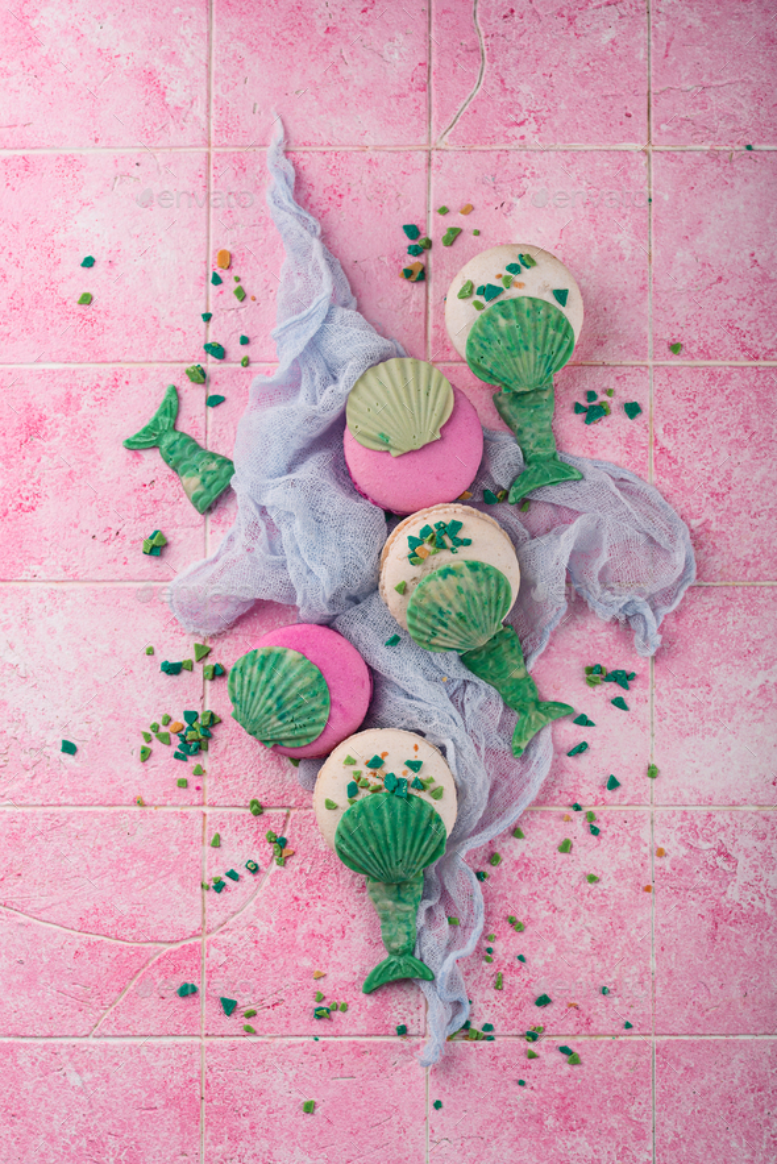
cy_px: 582
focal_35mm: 105
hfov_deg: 13.1
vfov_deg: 19.5
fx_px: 3396
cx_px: 388
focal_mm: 105
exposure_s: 1/100
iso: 100
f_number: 10
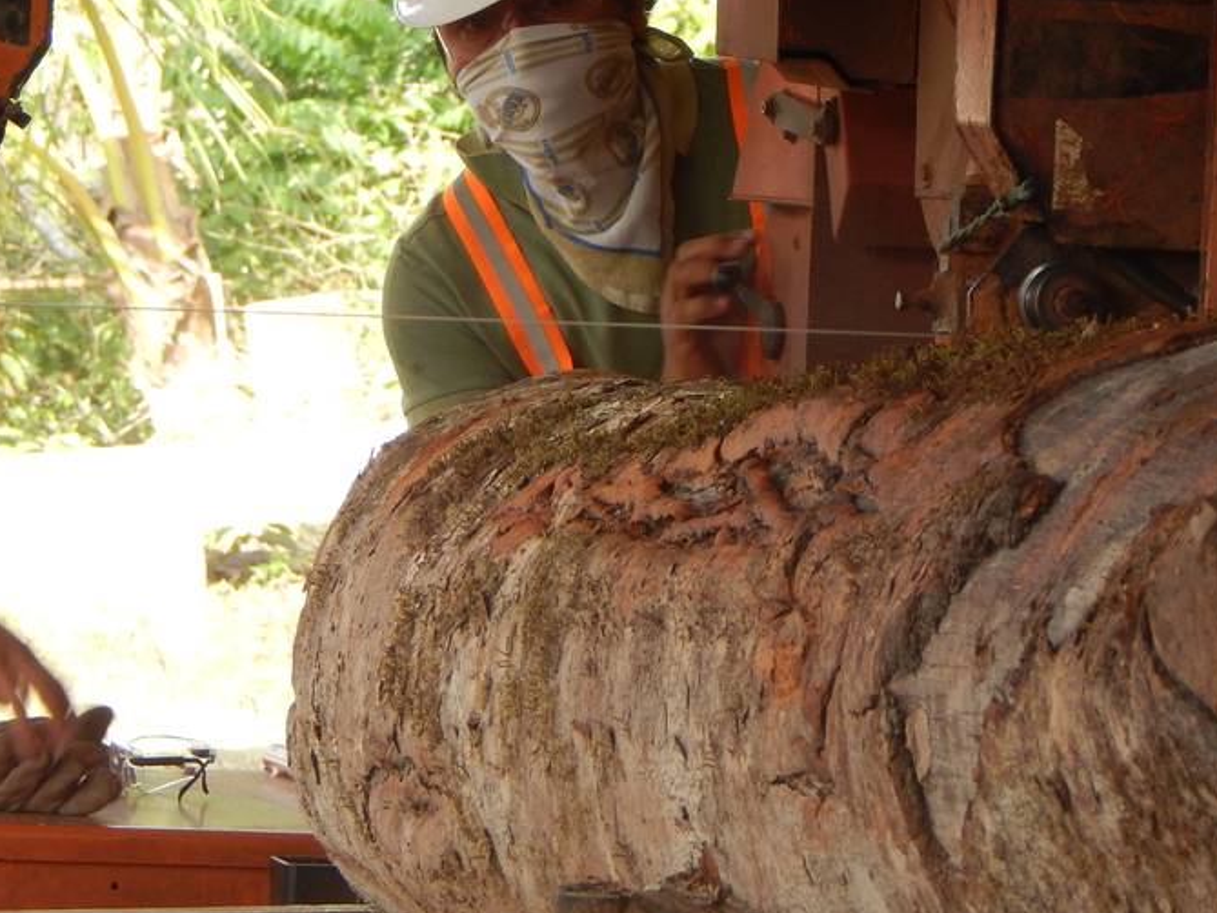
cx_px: 806
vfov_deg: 4.7
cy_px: 360
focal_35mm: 317
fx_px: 11147
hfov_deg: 6.2
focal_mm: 37.1
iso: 125
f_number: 5.4
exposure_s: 1/60
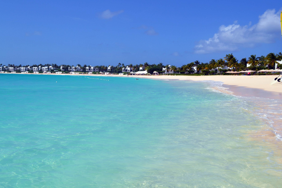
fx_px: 298
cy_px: 91
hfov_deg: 50.7
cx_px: 147
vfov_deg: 35.1
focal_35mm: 38
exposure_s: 1/400
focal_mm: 24
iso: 100
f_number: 10
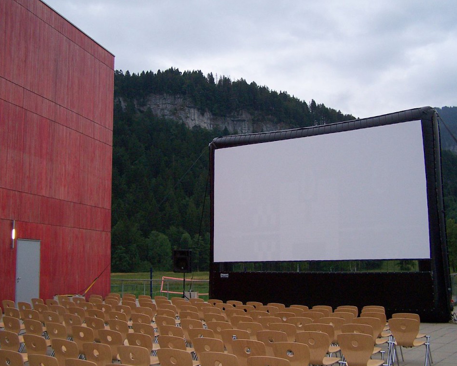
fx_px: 541
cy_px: 183
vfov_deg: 37.3
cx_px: 220
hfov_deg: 45.8
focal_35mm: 40
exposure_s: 1/90
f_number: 2.8
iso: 140
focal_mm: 6.3
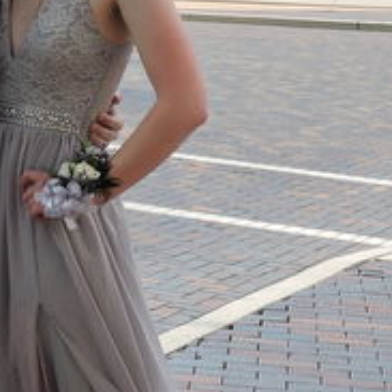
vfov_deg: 13.4
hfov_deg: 13.2
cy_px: 227
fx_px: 1666
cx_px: -13
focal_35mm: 130
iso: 100
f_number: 3.8
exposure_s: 1/200
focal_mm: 6.3
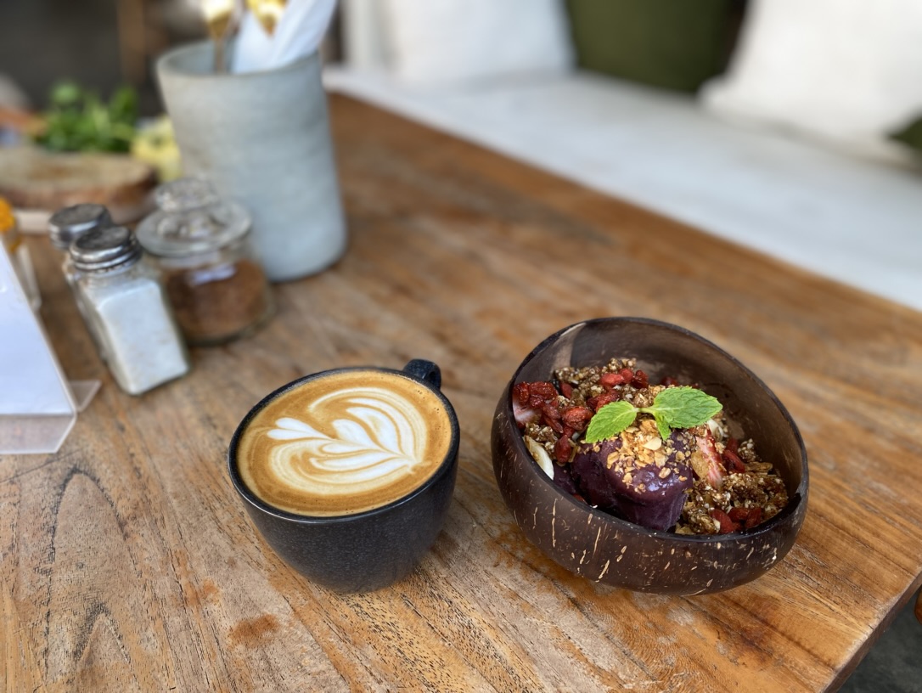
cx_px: 461
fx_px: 693
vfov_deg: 53.1
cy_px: 346
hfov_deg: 67.3
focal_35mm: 26
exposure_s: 1/100
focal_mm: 4.25
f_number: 1.8
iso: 80
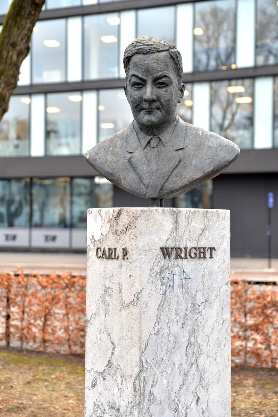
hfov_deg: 24.2
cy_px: 208
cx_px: 139
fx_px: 648
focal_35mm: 56
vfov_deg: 35.6
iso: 100
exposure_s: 1/100
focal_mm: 56
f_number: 2.8
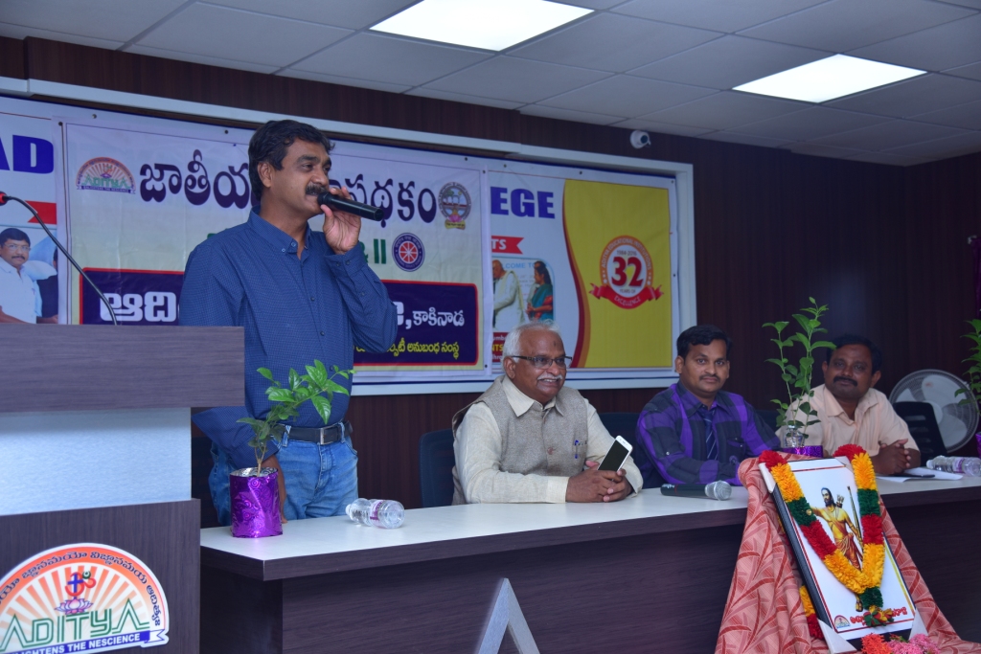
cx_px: 490
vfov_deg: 29.3
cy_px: 327
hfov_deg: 42.7
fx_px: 1254
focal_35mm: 46
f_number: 4.5
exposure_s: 1/160
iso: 250
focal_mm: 46
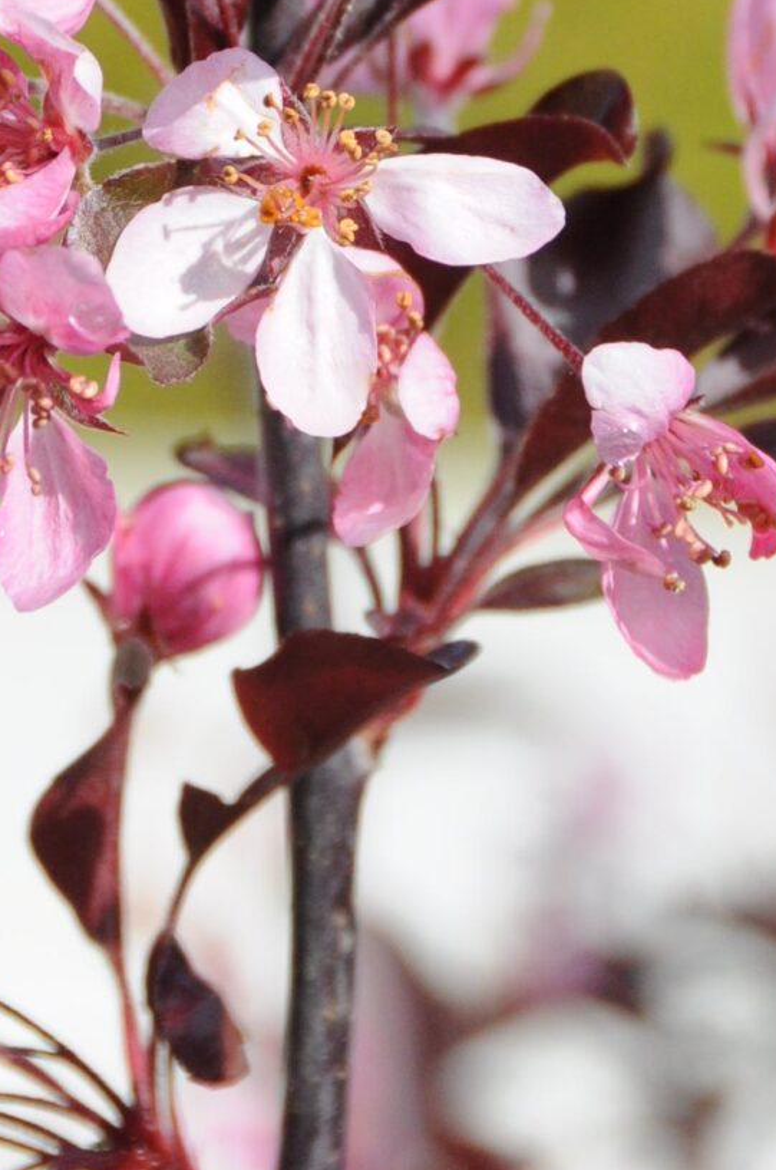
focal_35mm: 495
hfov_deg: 2.8
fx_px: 16038
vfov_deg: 4.2
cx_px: 175
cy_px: -105
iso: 640
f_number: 9
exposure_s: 1/1250
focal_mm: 105
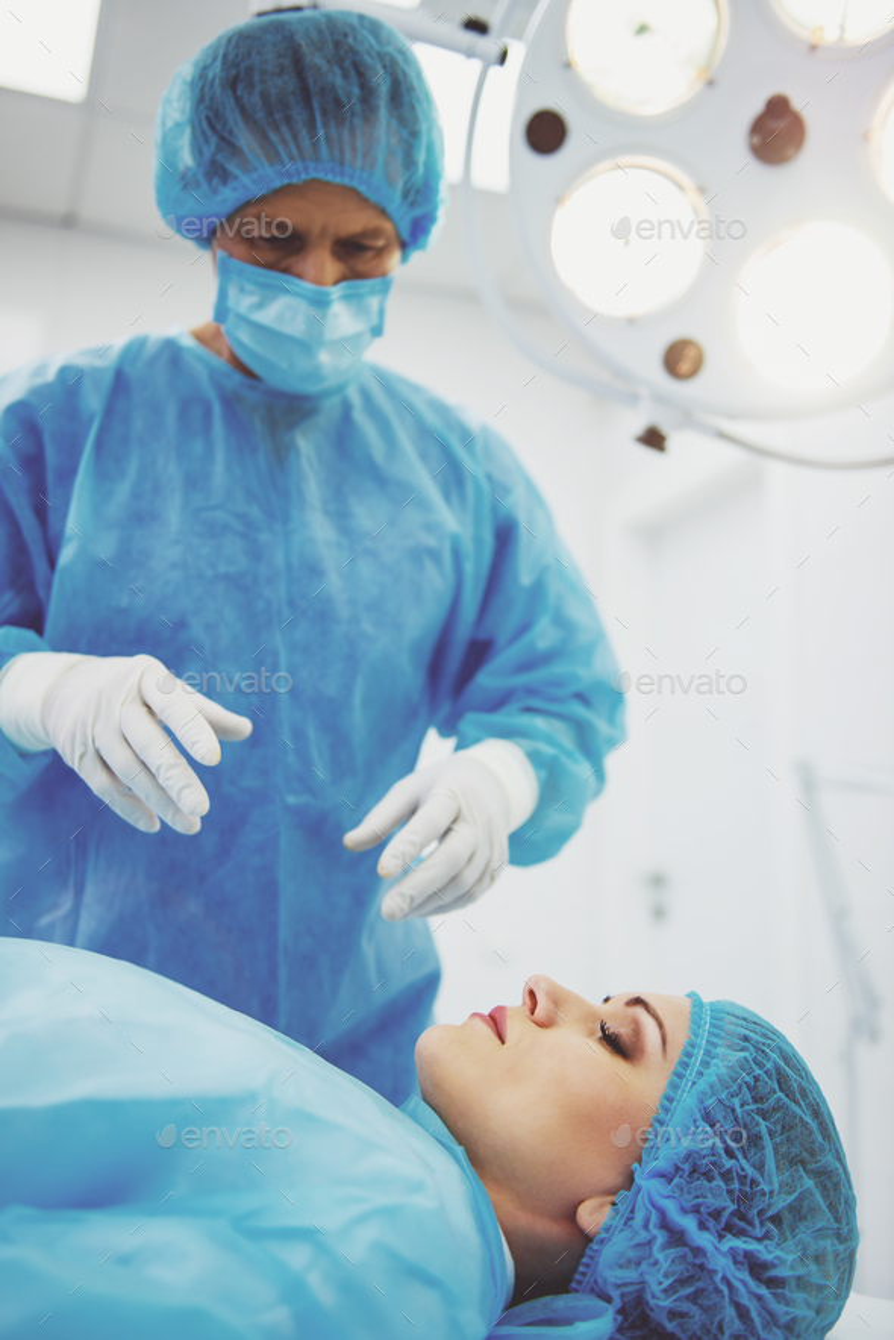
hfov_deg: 35.1
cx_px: 447
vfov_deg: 50.7
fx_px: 1414
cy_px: 670
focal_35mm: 38
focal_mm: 38
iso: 500
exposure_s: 1/125
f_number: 2.8
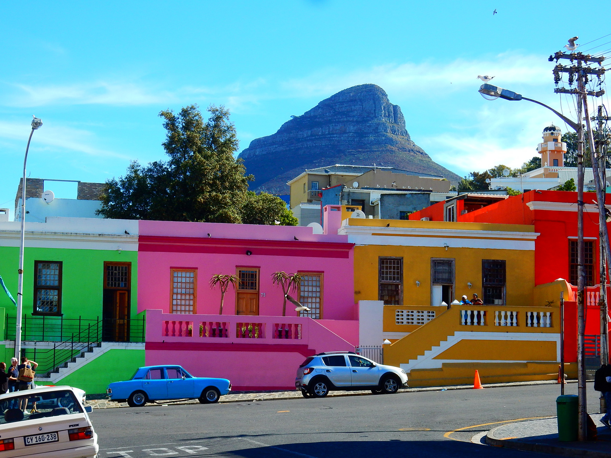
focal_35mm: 84
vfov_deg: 17.6
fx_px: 1483
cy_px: 229
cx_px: 306
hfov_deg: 23.3
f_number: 5
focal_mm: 14.9
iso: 125
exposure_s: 1/500
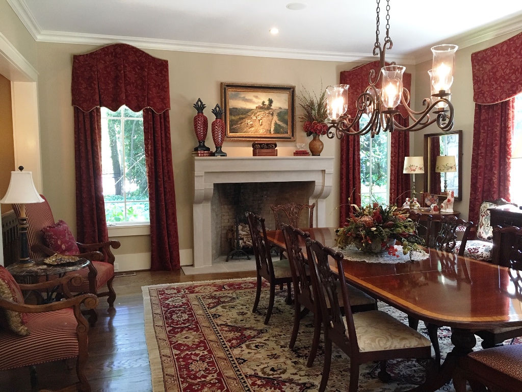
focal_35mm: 29
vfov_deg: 48.2
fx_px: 437
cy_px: 196
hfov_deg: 61.7
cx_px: 261
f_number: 2.2
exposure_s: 1/30
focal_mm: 4.15
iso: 160
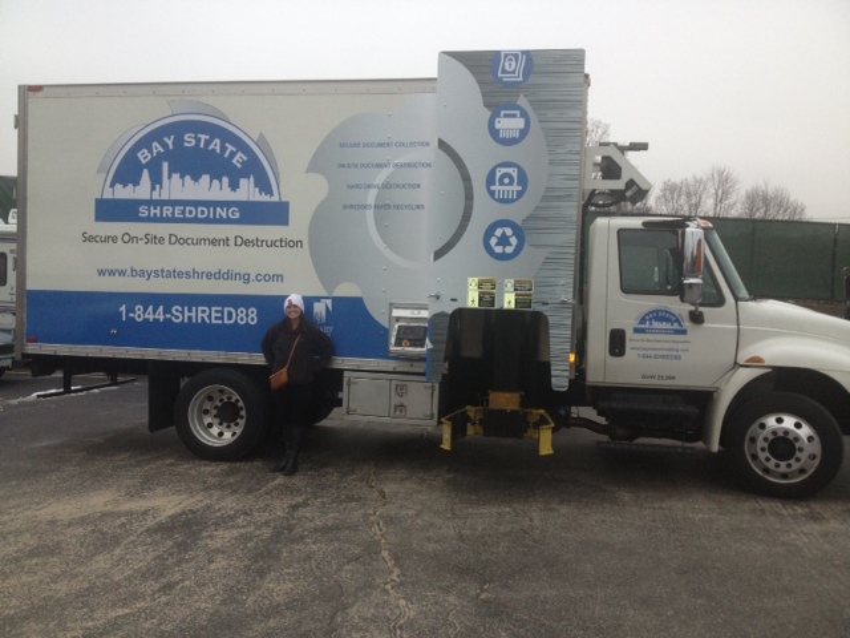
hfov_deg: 52.6
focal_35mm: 35
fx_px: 859
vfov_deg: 40.7
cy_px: 319
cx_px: 425
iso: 80
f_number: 2.4
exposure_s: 1/120
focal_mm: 4.28
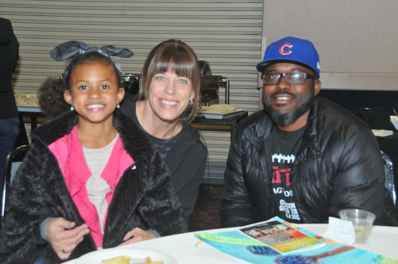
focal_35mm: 54
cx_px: 199
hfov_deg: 36.9
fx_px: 596
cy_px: 132
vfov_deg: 25.0
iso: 1250
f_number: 6.3
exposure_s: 1/80
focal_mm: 36
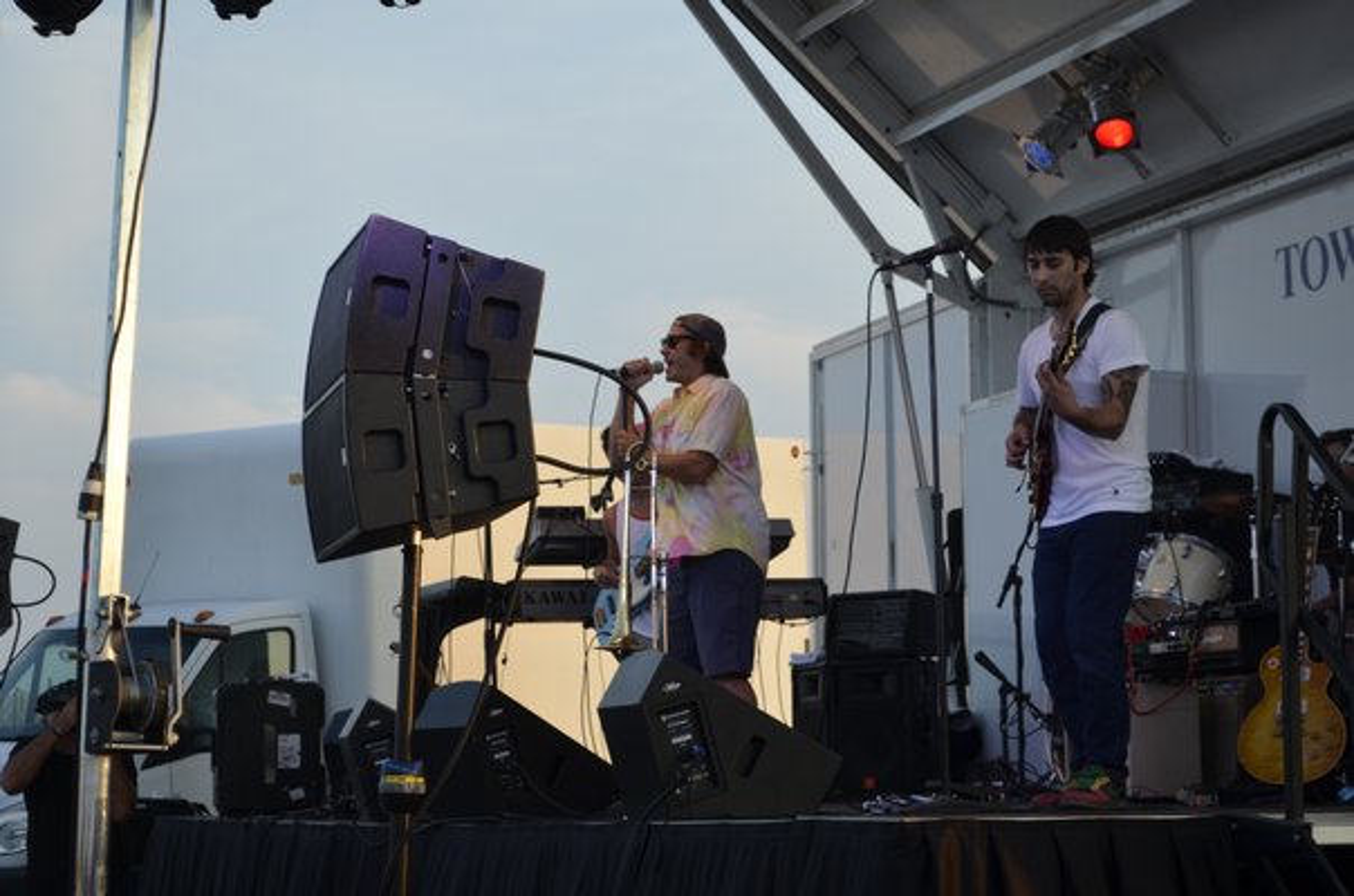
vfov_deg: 16.5
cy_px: 448
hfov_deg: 24.7
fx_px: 3096
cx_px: 677
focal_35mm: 82
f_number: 7.1
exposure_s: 1/200
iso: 200
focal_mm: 55
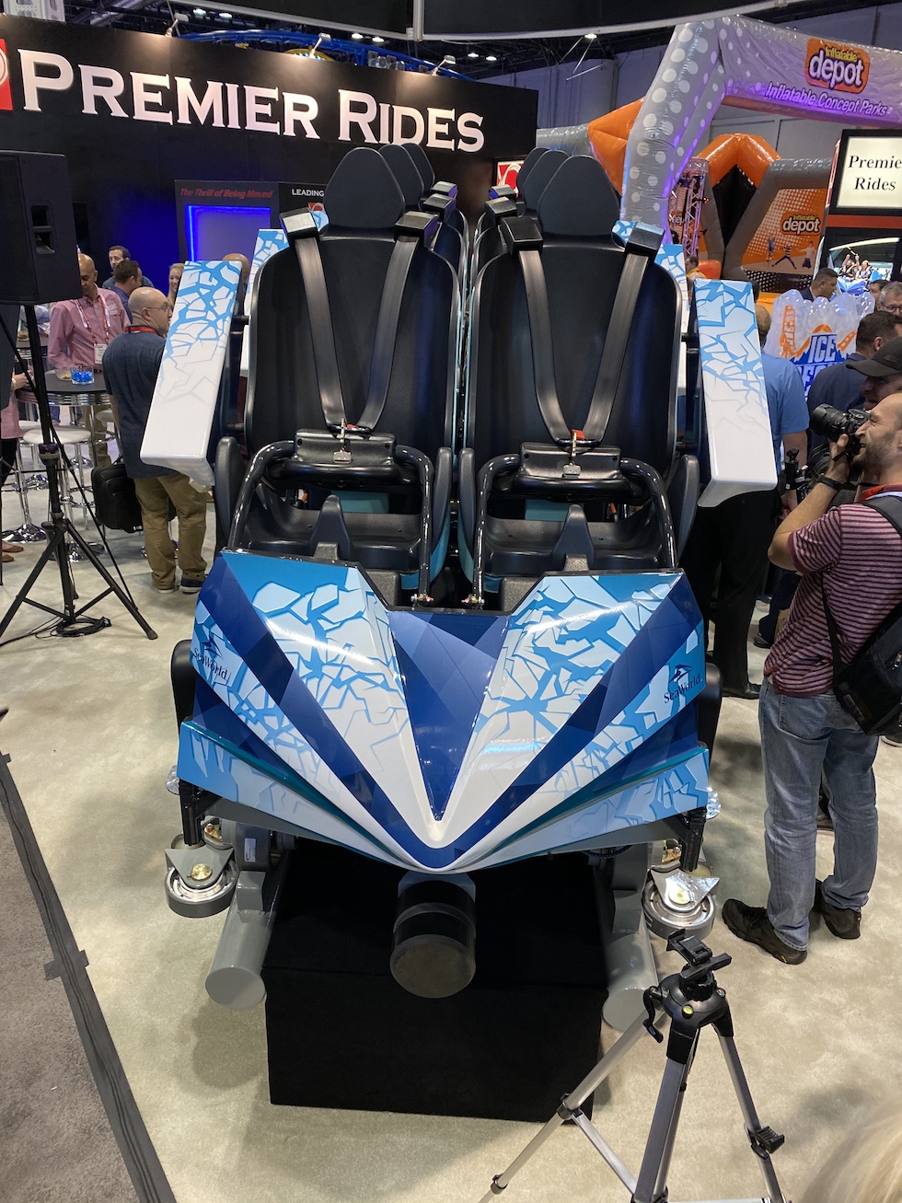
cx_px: 451
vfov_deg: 67.3
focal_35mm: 26
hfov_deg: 53.1
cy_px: 602
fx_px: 903
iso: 250
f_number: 1.8
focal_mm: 4.25
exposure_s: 1/60
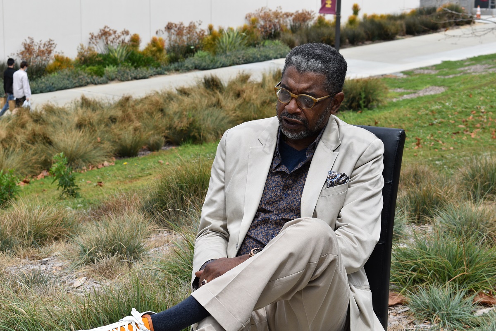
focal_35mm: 82
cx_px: 248
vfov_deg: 16.6
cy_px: 166
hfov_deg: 24.6
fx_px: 1137
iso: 200
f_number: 10
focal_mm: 55
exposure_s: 1/400
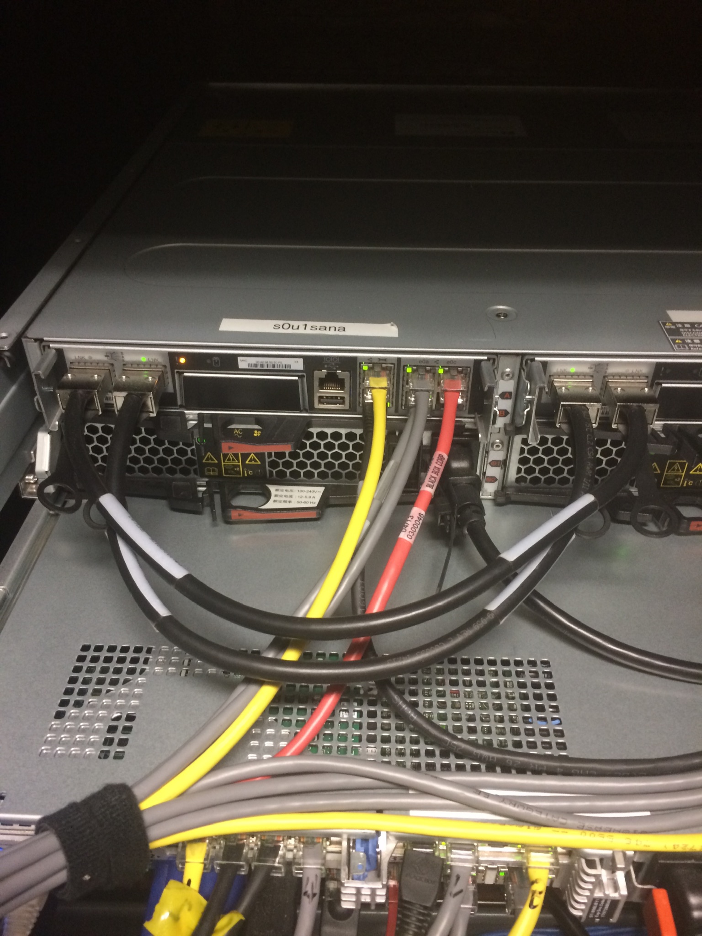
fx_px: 784
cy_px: 468
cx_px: 351
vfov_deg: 61.7
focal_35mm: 29
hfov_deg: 48.2
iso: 250
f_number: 2.2
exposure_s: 1/17
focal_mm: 4.15
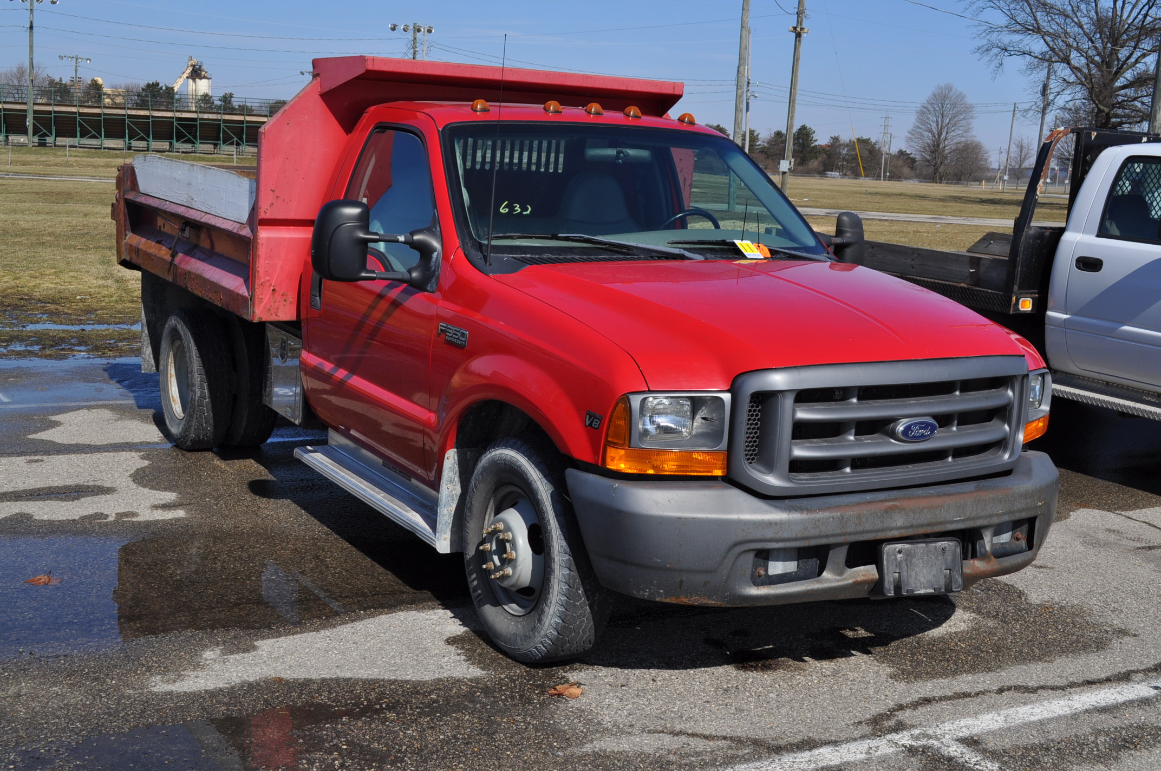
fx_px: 1353
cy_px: 386
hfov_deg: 46.4
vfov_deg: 31.8
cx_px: 580
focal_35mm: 42
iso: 200
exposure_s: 1/400
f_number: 10
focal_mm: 28
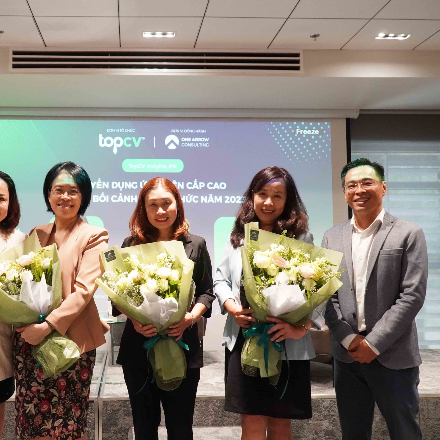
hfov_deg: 46.5
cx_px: 148
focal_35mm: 35
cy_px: 220
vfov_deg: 47.2
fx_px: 503
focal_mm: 18
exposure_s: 1/80
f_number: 5
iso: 3200
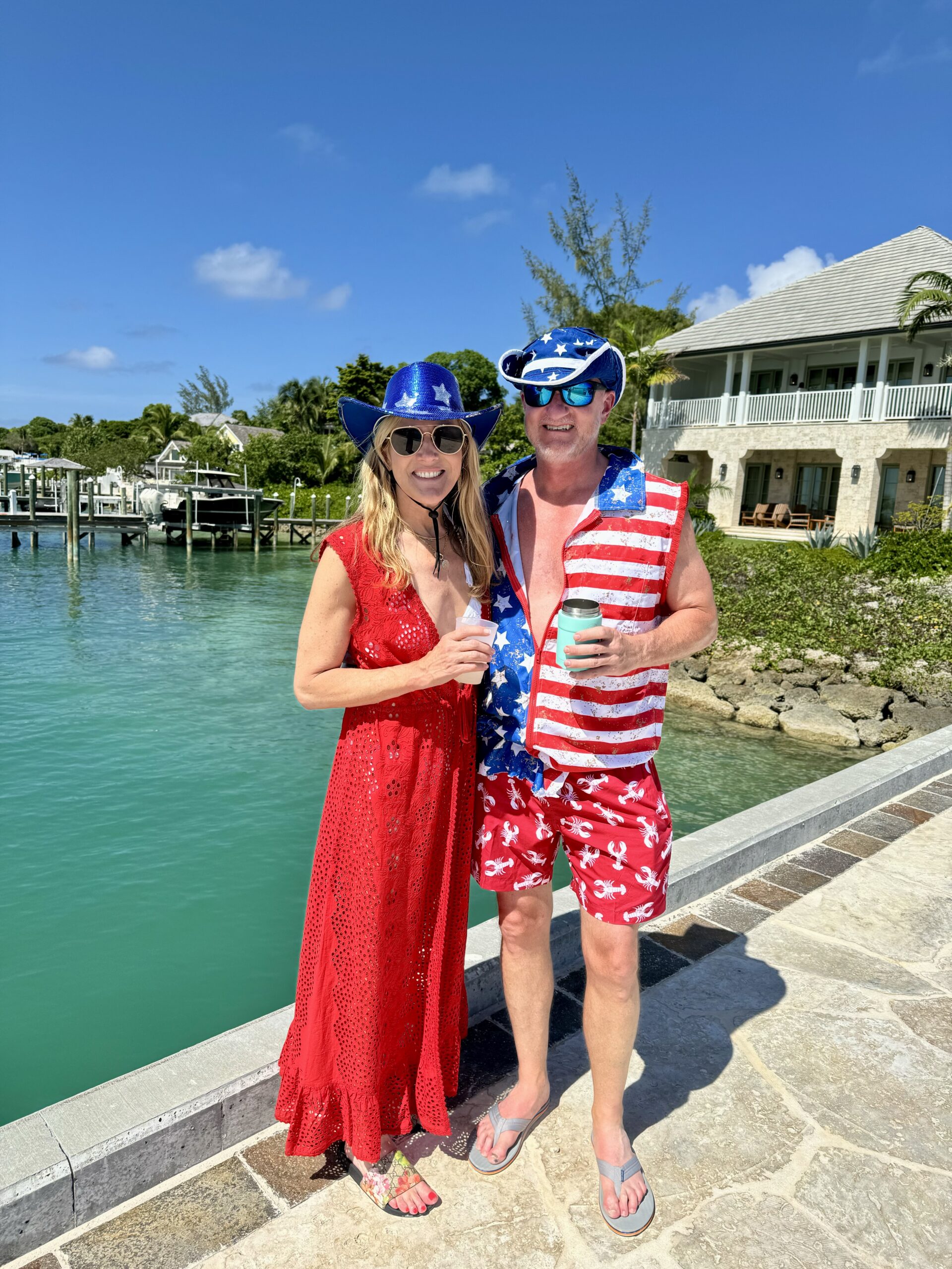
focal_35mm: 24
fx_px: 880
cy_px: 634
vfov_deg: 71.6
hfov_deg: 56.8
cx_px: 476
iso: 80
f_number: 1.78
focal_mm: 6.76
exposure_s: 1/5814
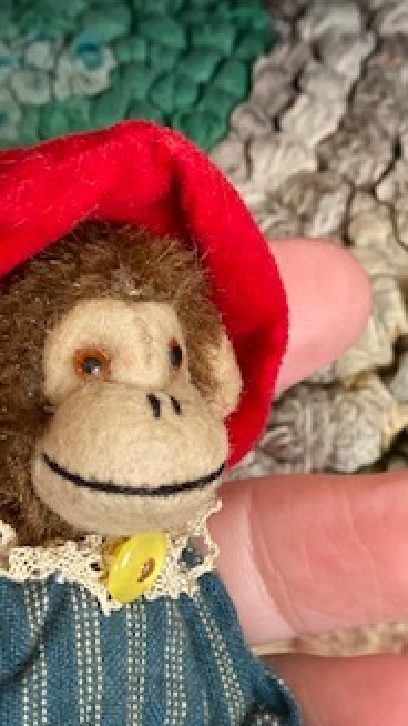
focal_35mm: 111
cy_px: 606
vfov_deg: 19.0
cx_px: 93
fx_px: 2134
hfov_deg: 10.9
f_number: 2
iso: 125
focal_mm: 6
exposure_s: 1/40
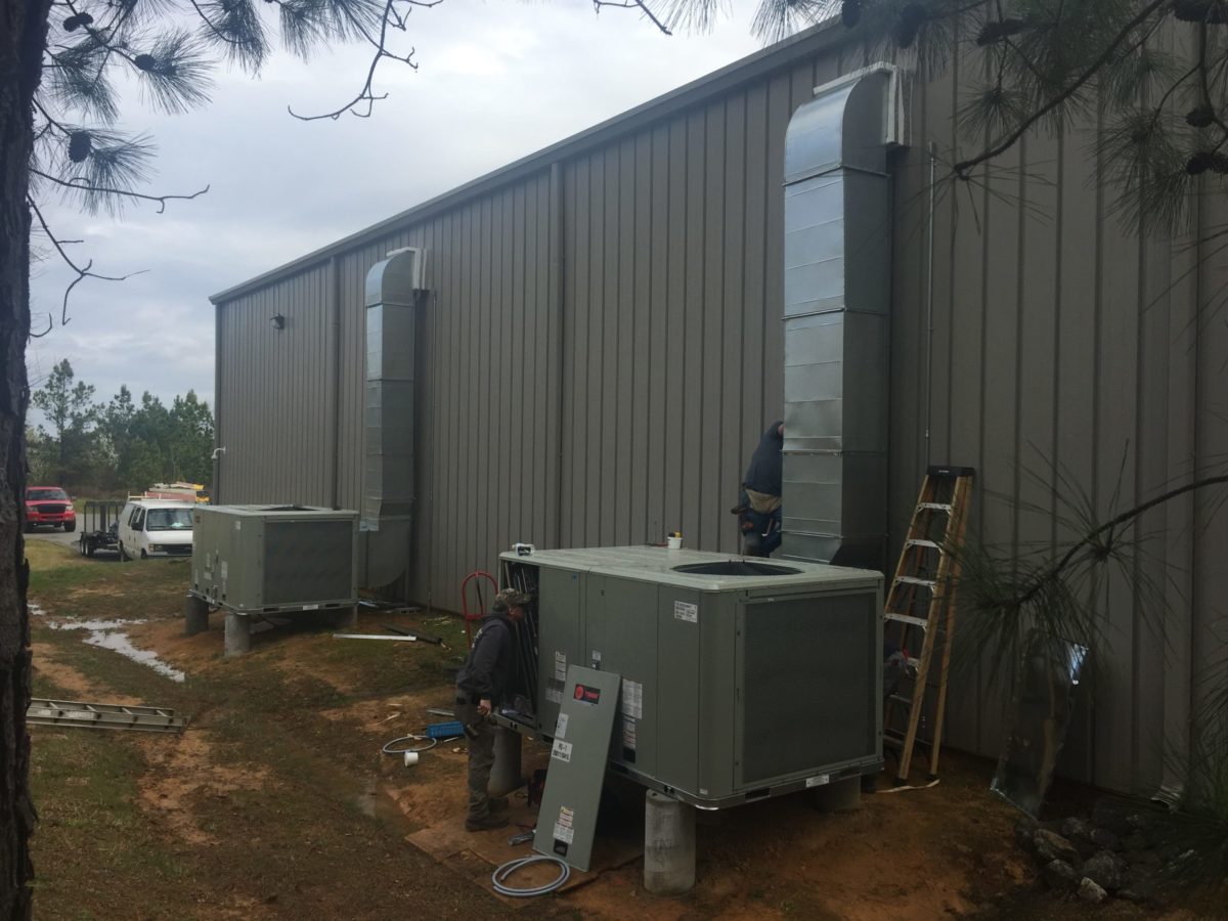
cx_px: 614
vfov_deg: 48.2
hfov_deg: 61.7
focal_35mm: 29
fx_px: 1029
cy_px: 460
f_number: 2.2
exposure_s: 1/1236
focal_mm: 4.15
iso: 32
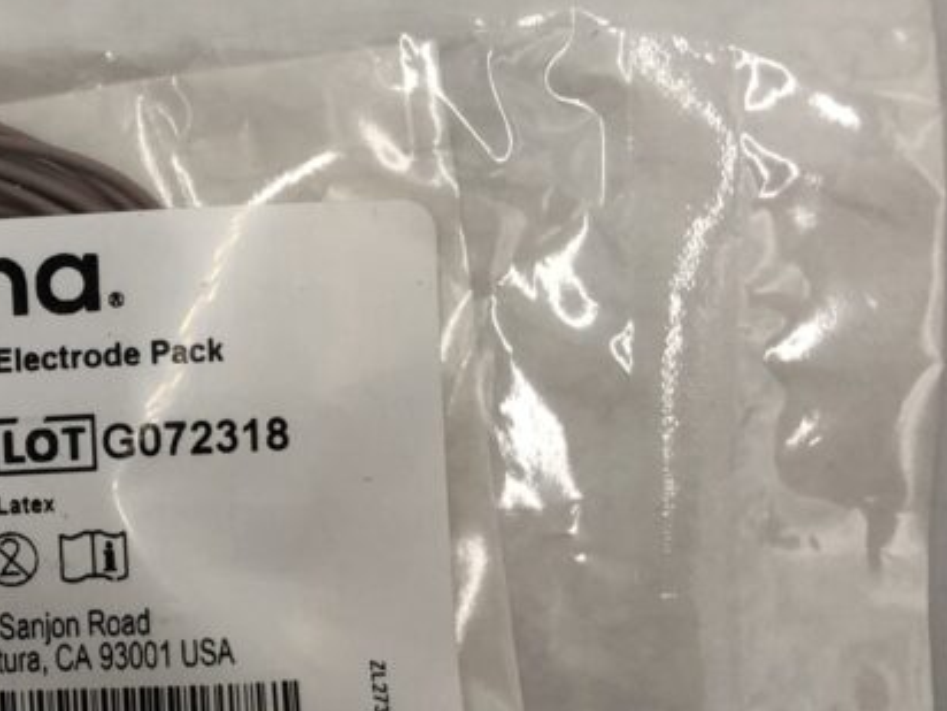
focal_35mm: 68
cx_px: -74
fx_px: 1860
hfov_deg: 26.5
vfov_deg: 21.5
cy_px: 509
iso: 25
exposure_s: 1/40
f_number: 1.8
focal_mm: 3.99
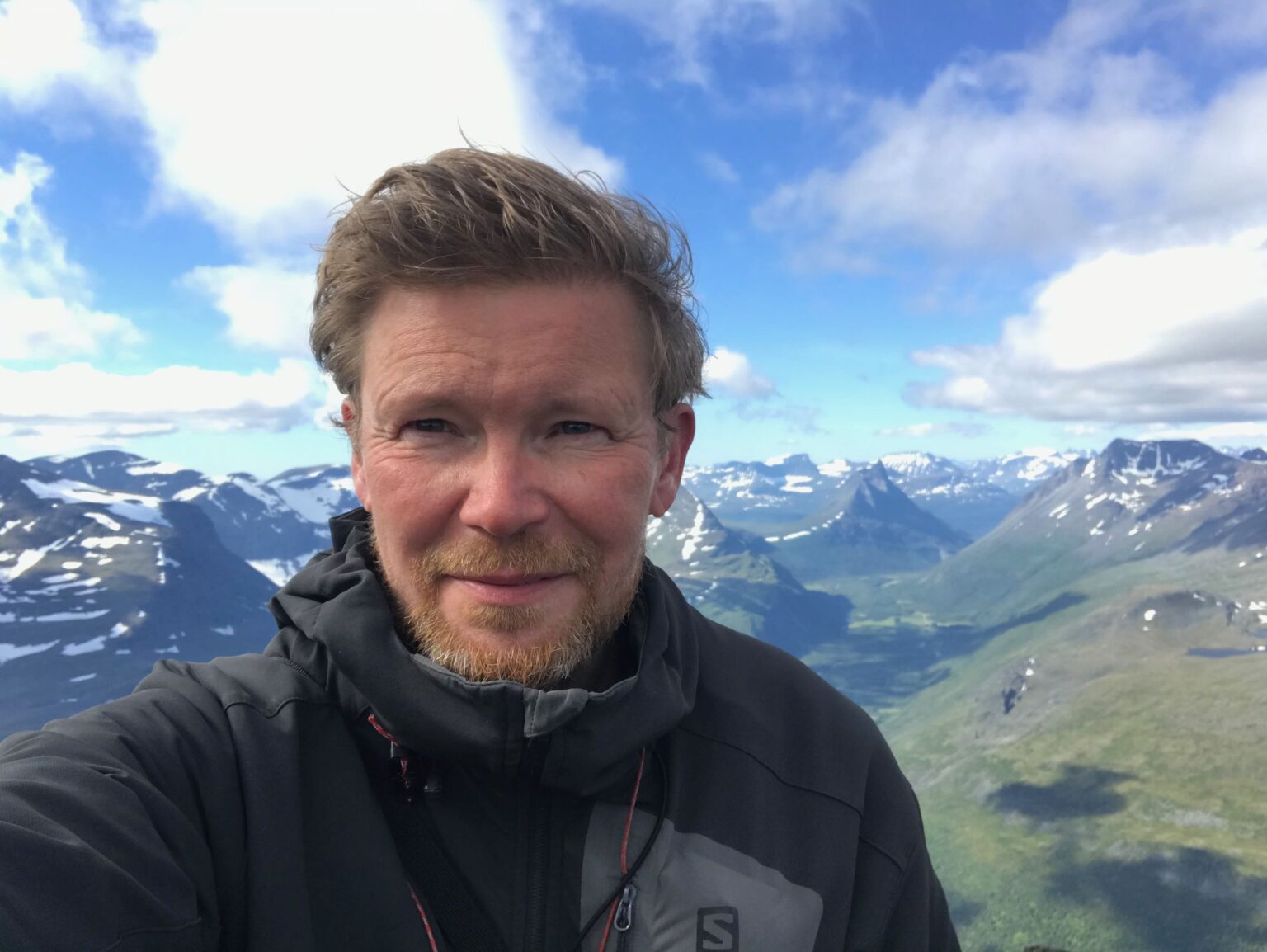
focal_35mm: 32
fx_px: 1172
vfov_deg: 44.2
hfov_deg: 56.8
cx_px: 634
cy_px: 476
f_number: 2.2
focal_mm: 2.87
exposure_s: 1/606
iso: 25
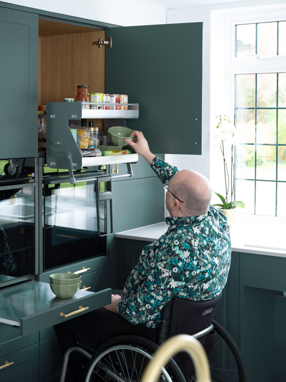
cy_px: 191
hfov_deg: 24.8
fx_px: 650
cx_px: 143
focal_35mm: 59
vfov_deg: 32.7
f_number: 5.6
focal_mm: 75
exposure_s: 1/2
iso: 100
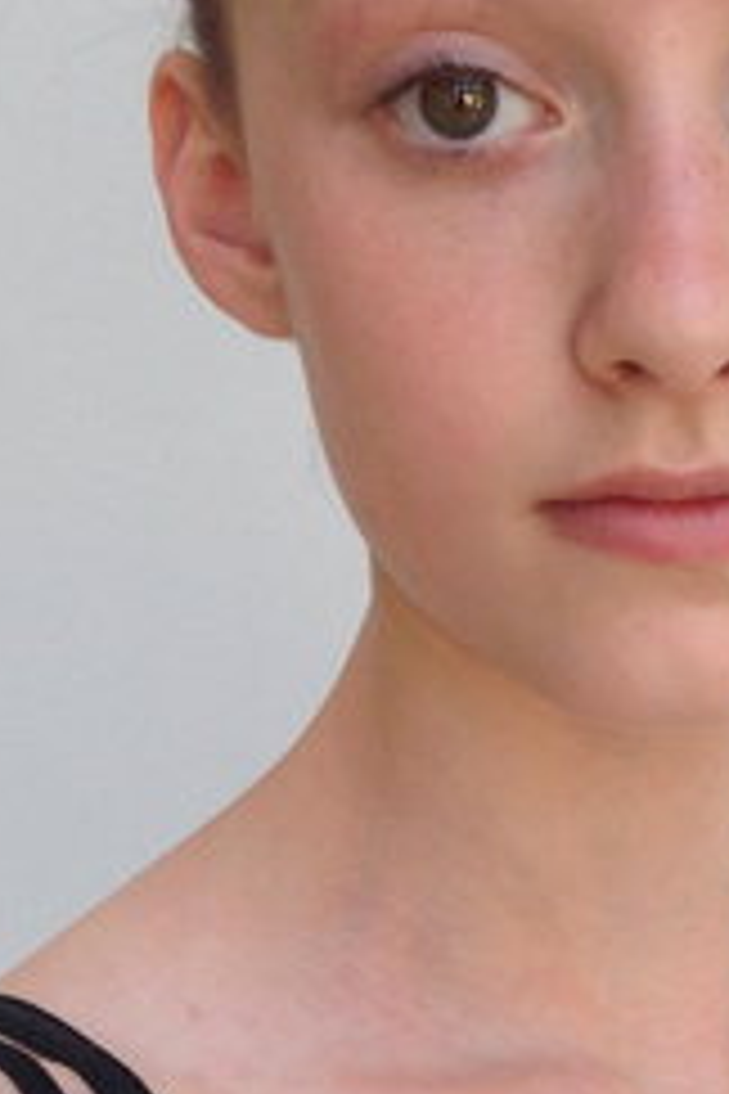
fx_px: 3432
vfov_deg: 17.8
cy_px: 1040
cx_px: 630
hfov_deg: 12.1
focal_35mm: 113
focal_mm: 4.12
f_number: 2.4
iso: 50
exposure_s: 1/120
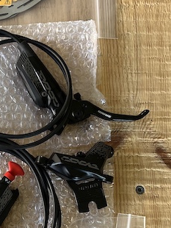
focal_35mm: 67
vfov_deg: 28.9
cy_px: 139
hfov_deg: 21.2
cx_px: -1
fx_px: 441
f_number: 1.6
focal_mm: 5.1
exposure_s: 1/121
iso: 125
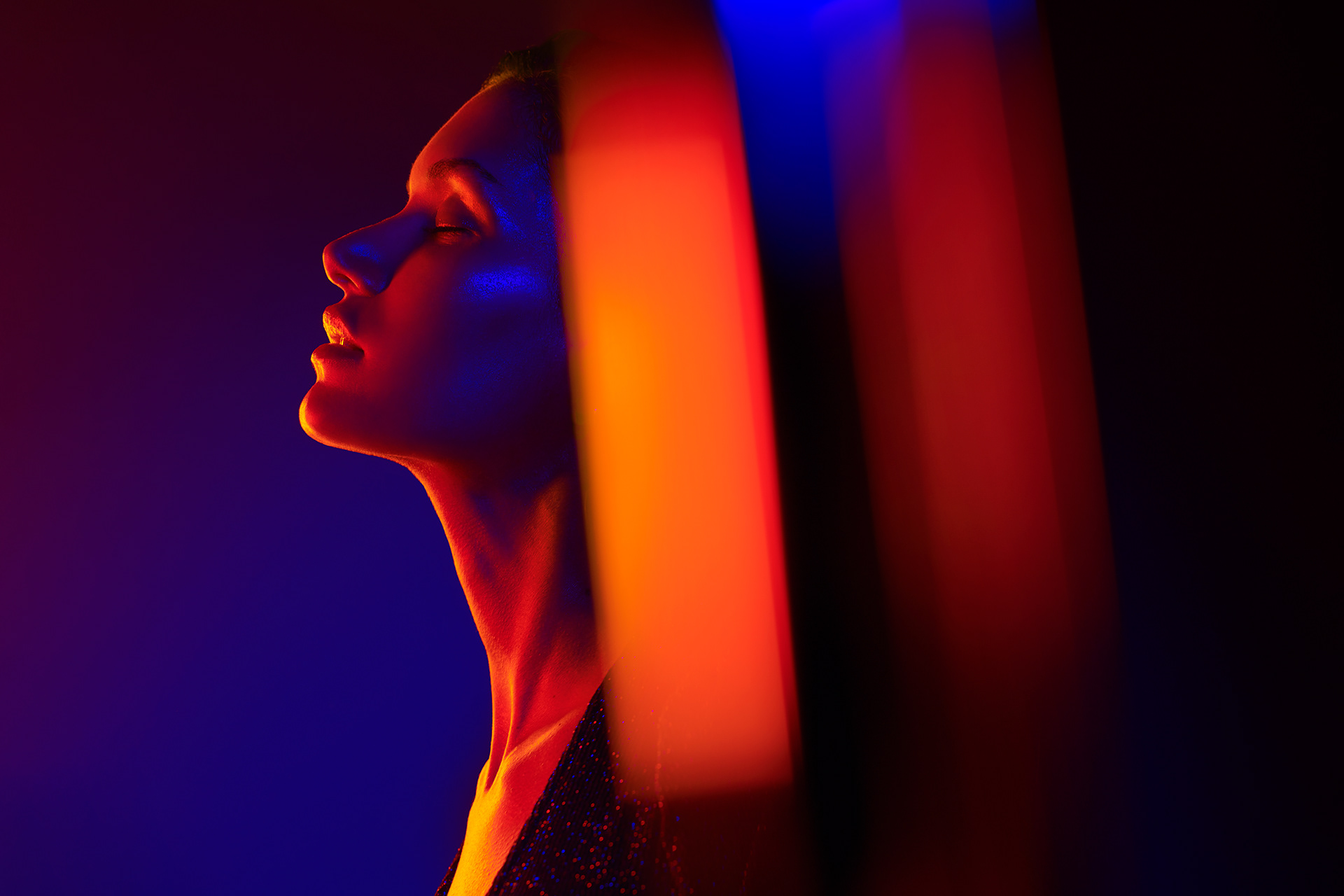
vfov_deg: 27.0
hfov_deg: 39.6
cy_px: 448
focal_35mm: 50
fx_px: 1867
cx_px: 672
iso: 100
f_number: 4
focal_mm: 50
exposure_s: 1/200
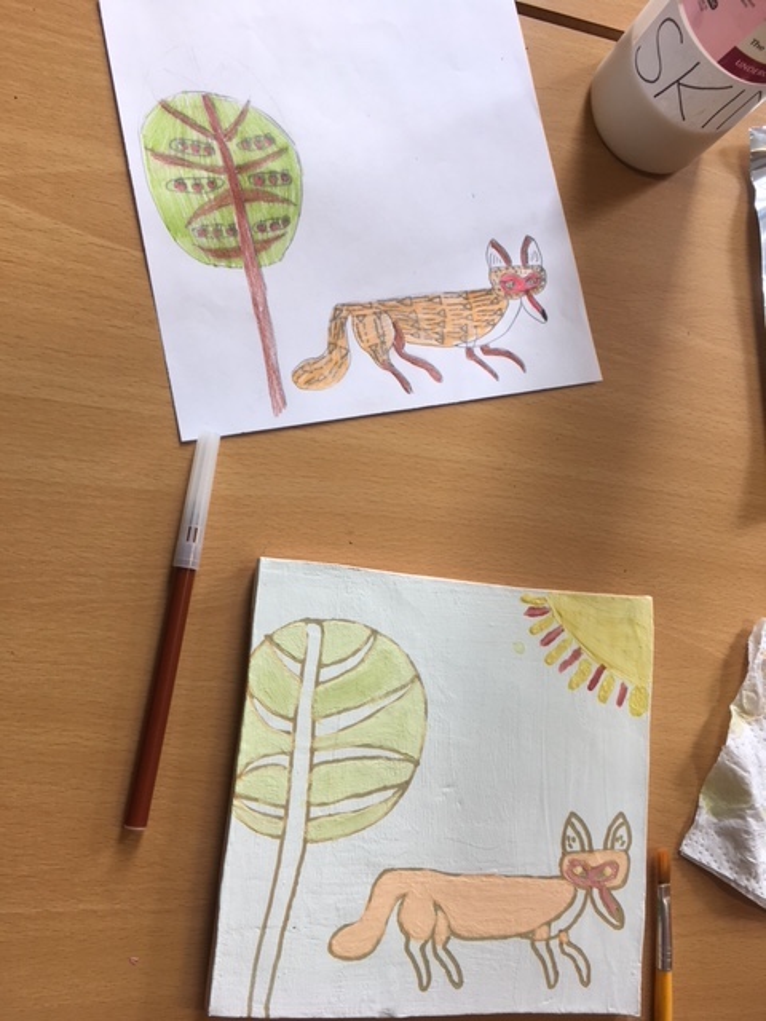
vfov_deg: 61.7
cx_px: 383
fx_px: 856
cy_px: 510
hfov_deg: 48.2
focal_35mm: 29
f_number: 2.2
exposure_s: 1/50
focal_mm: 4.15
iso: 25
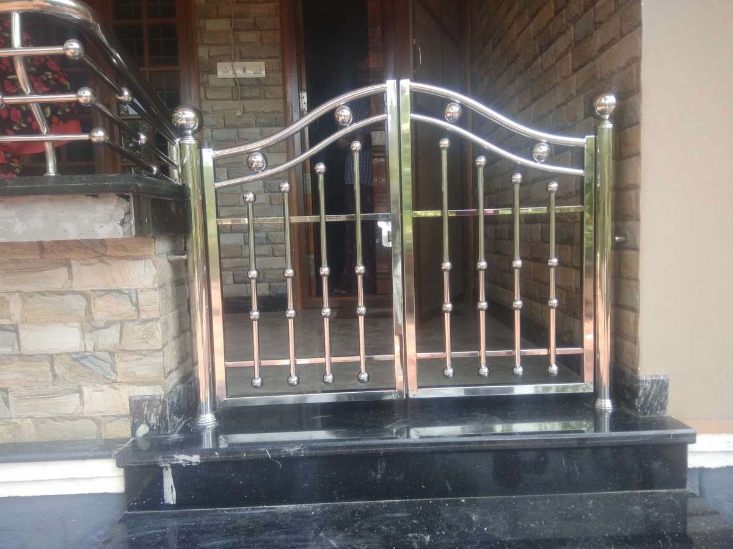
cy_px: 274
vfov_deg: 63.4
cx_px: 366
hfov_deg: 79.0
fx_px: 445
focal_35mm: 21
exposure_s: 1/100
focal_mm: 3.57
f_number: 2
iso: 125
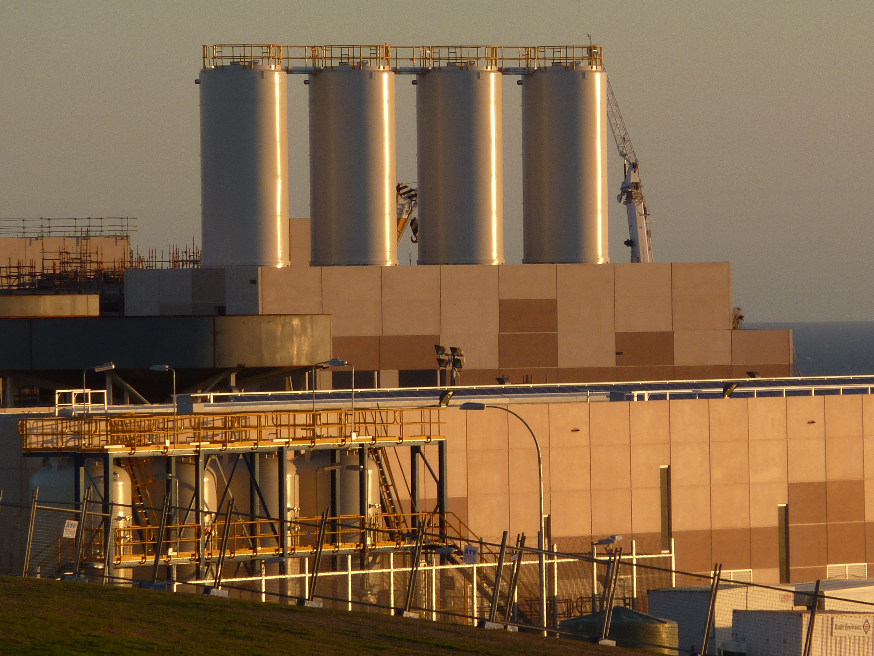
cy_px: 328
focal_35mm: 429
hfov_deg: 4.6
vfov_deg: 3.5
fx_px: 10833
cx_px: 437
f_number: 4.9
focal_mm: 49.2
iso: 80
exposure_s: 1/200
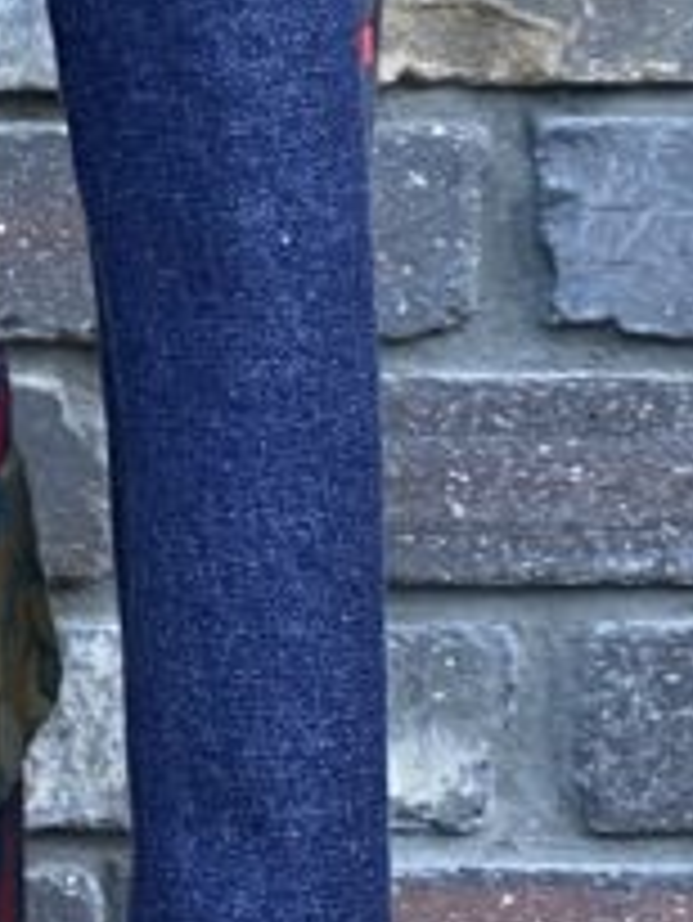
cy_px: -171
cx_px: -778
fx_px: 3466
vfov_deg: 14.7
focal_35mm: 130
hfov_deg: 10.3
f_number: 1.8
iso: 100
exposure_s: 1/50
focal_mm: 4.25
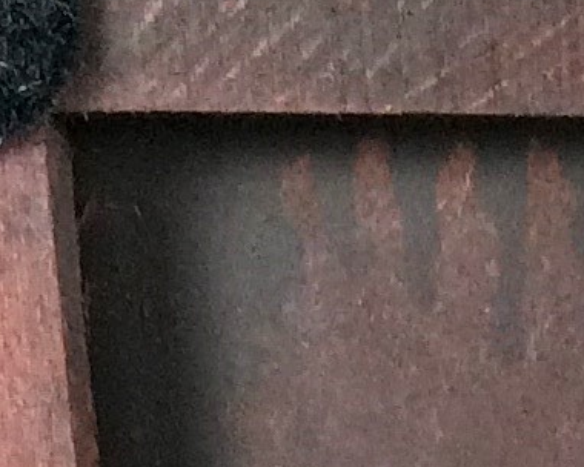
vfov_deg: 5.2
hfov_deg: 7.5
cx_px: 1388
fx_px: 4200
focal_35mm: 243
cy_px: 2220
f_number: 2.2
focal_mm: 4.15
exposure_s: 1/120
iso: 64
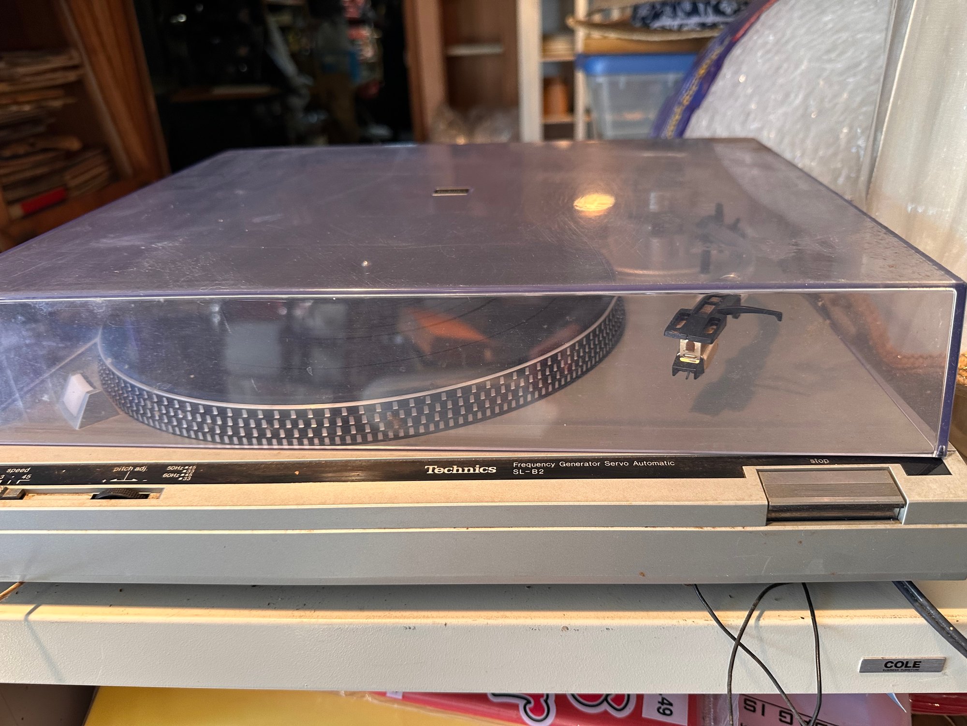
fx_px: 670
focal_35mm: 24
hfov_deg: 71.6
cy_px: 363
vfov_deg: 56.8
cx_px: 484
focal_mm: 6.86
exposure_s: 1/120
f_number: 1.78
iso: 200
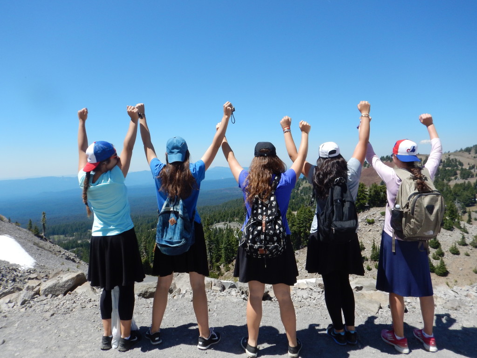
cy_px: 179
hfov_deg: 71.6
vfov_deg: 56.8
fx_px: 331
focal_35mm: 24
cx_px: 238
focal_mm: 4.3
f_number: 4.1
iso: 125
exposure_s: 1/800
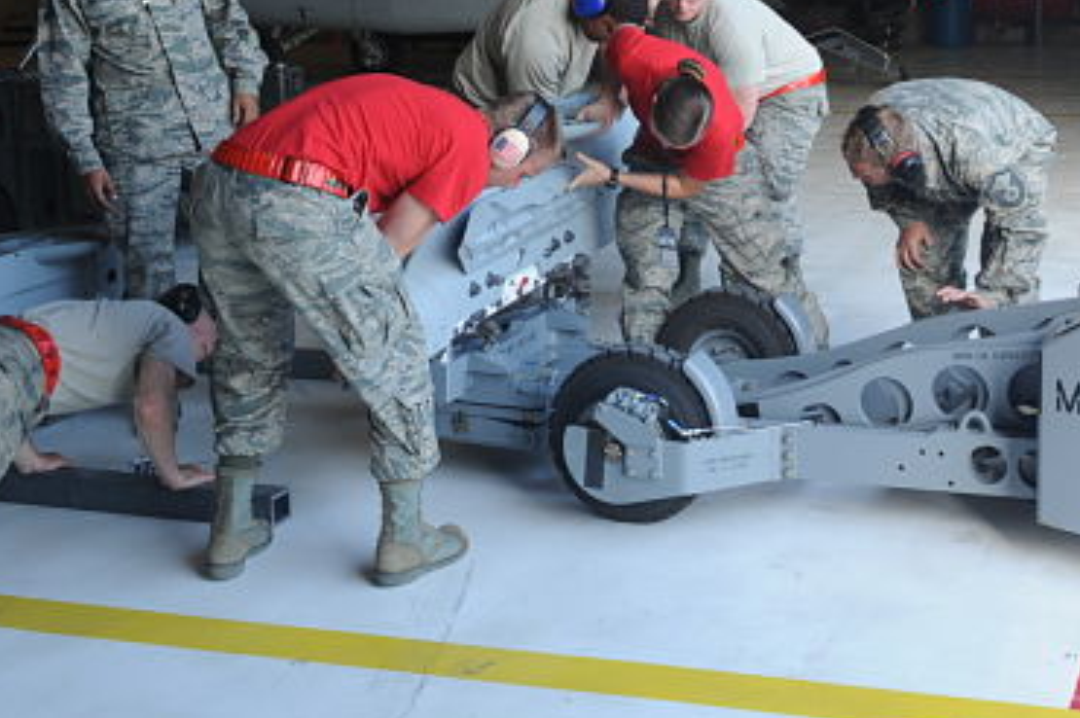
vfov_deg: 23.4
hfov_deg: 34.0
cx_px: 867
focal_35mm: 57
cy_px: 136
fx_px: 1708
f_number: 5
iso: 320
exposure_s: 1/100
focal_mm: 31
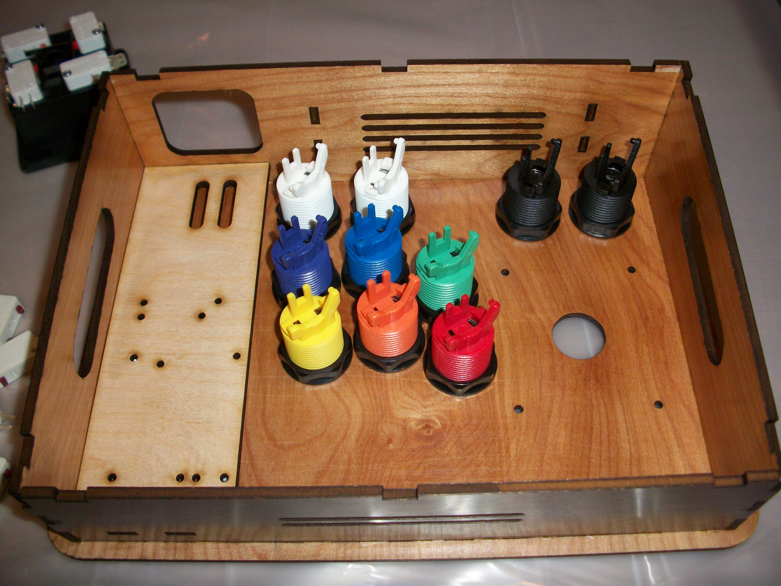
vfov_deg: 40.7
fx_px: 790
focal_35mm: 35
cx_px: 390
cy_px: 293
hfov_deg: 52.6
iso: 160
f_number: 3.1
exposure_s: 1/60
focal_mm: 6.3
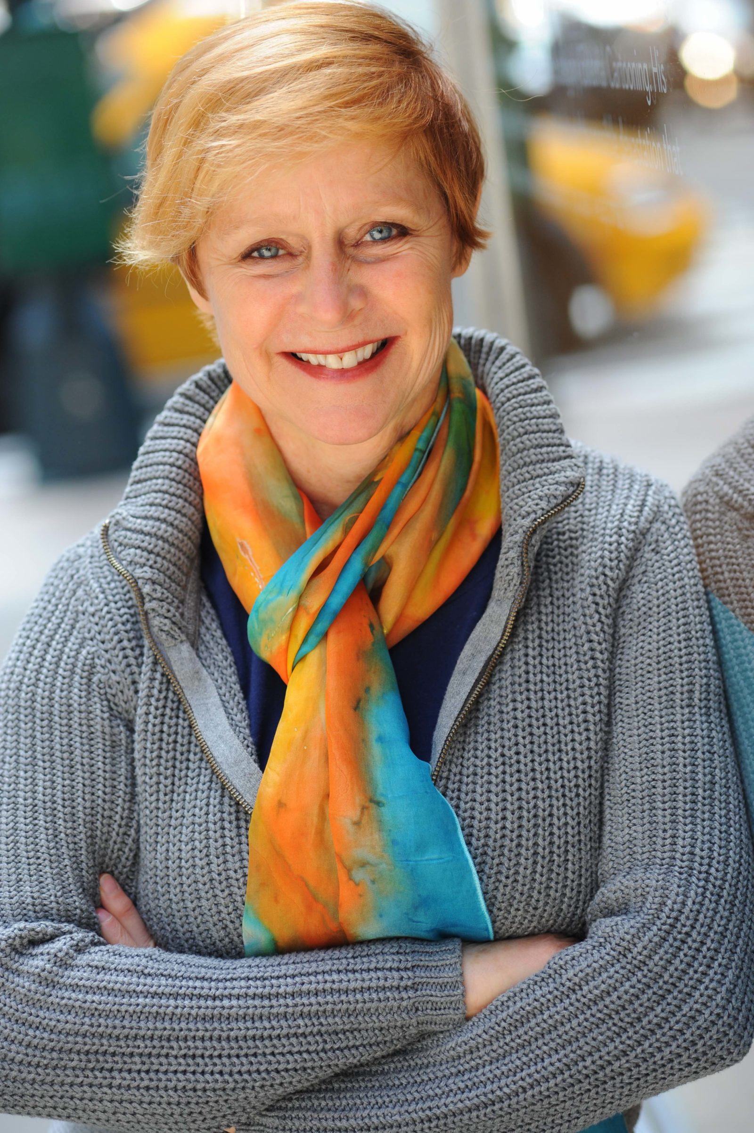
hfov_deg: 13.0
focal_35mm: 105
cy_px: 566
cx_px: 377
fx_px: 3303
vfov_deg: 19.5
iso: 500
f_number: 3.5
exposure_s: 1/400
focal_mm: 105
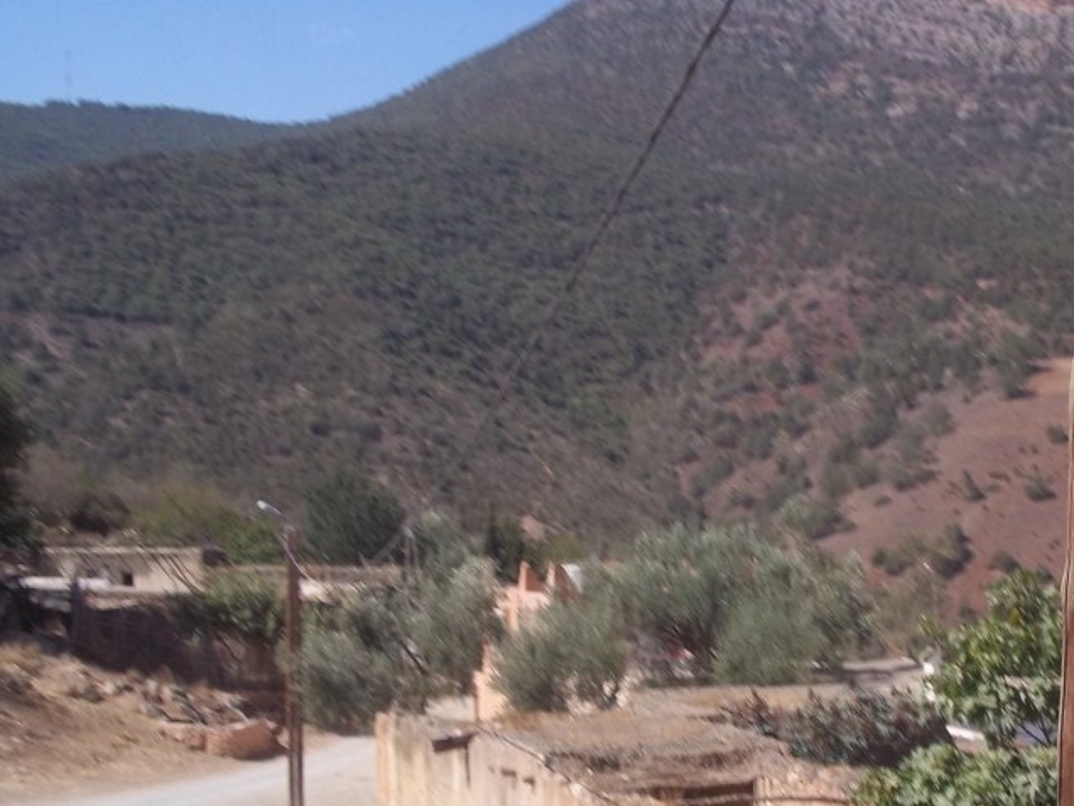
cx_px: 716
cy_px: 568
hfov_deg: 32.9
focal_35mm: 58
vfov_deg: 25.0
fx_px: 1800
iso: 80
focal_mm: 6.5
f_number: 8
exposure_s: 1/200
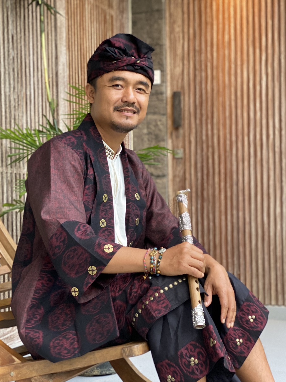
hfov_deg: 24.0
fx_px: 672
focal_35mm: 61
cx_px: 137
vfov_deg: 31.7
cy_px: 211
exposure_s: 1/77
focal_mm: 6
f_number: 2
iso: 250
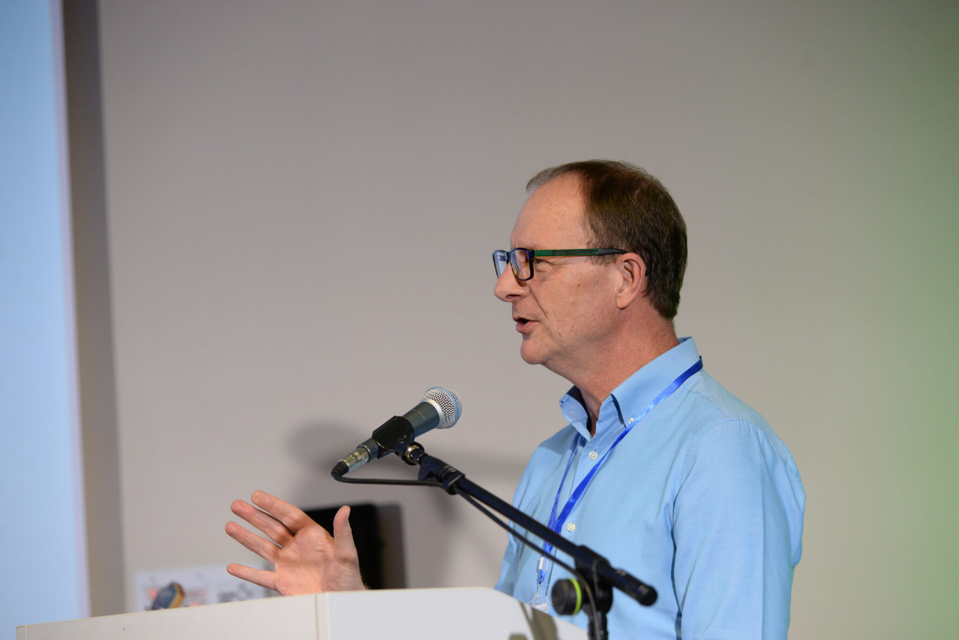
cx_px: 480
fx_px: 4130
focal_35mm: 155
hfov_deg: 13.2
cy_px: 320
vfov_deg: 8.9
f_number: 4
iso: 800
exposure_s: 1/80
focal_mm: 155
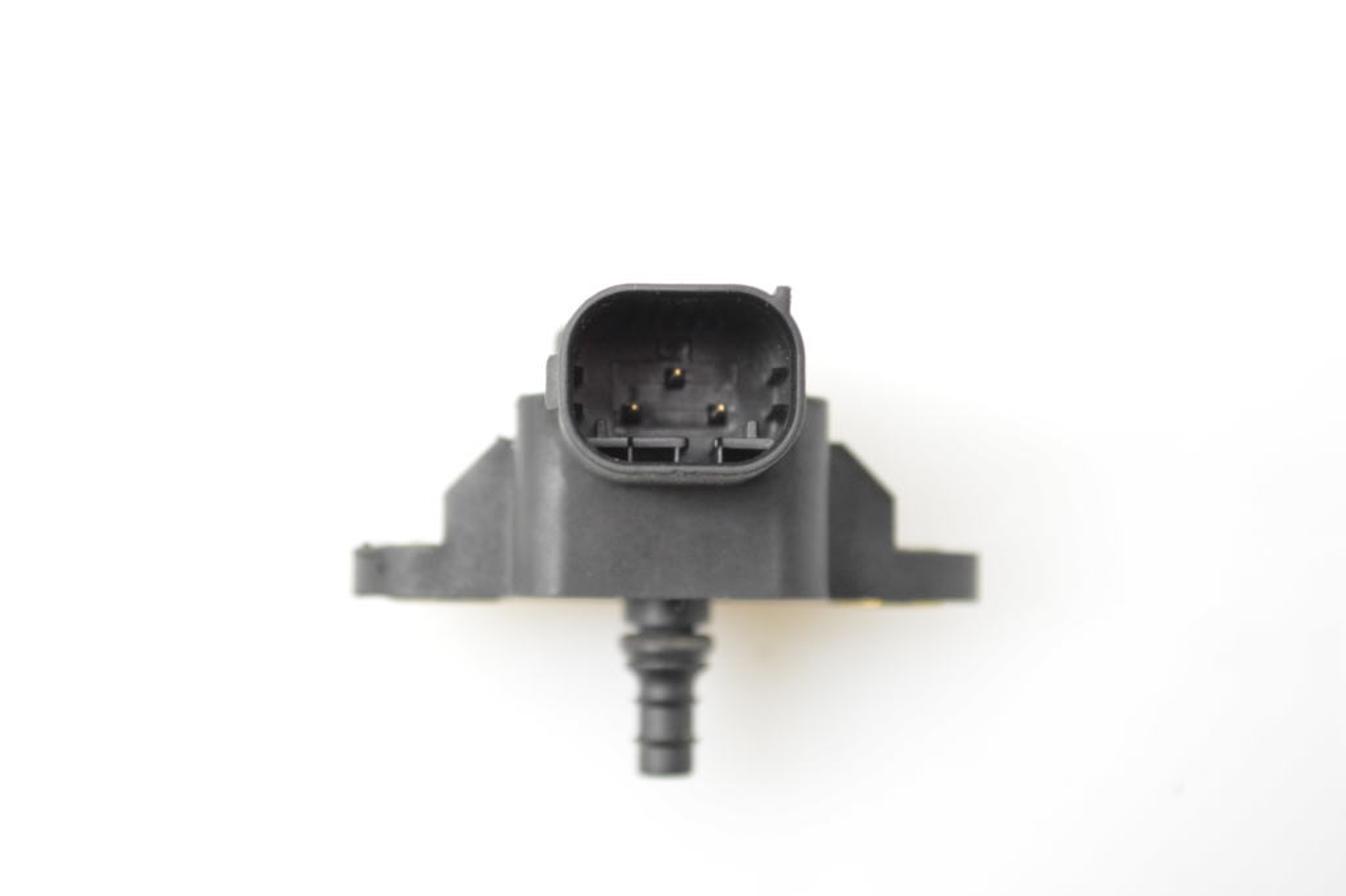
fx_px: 3083
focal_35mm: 82
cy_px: 448
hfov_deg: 24.6
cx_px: 673
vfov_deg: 16.5
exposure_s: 1/125
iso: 2000
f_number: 5.6
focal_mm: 55
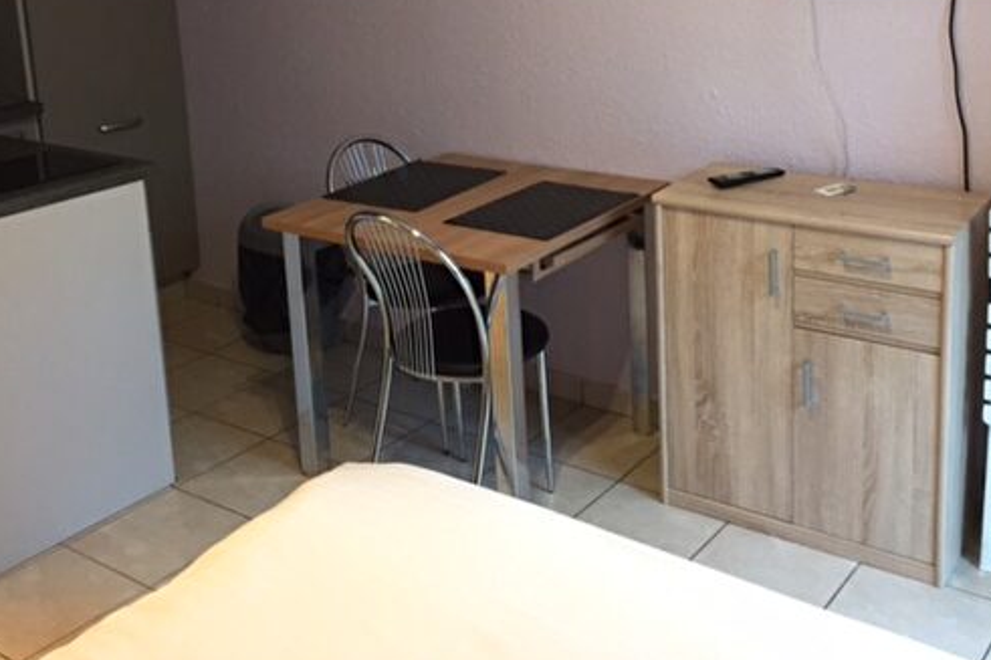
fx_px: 1183
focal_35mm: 43
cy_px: 148
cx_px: 533
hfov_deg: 45.4
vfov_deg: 30.5
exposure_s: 1/33
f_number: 2.2
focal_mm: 4.15
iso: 125
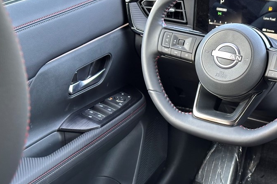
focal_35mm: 76
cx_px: 208
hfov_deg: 26.3
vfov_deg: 17.9
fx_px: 584
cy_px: 102
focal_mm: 6.86
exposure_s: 1/60
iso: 250
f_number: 1.78
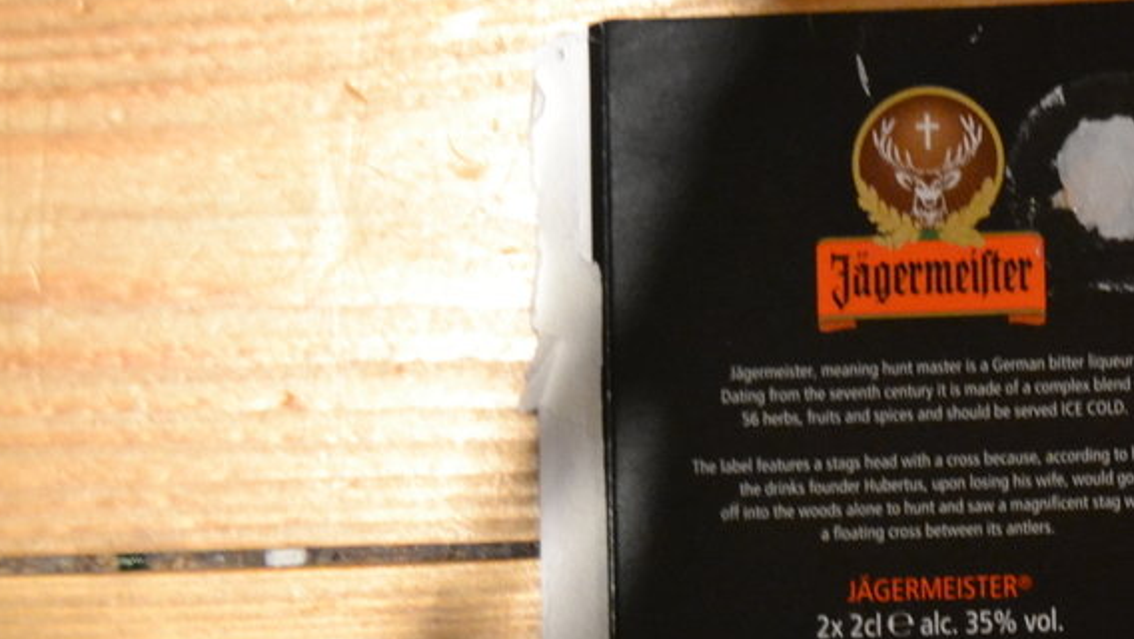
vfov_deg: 10.8
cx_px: 1270
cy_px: 442
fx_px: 3378
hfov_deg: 18.3
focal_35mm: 112
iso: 2500
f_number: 4.5
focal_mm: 29
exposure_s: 1/15
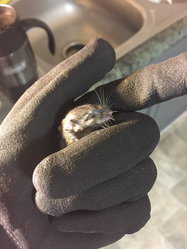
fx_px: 209
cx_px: 94
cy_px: 124
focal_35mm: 29
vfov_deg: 61.7
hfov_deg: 48.2
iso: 400
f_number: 2.2
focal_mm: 4.15
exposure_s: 1/15
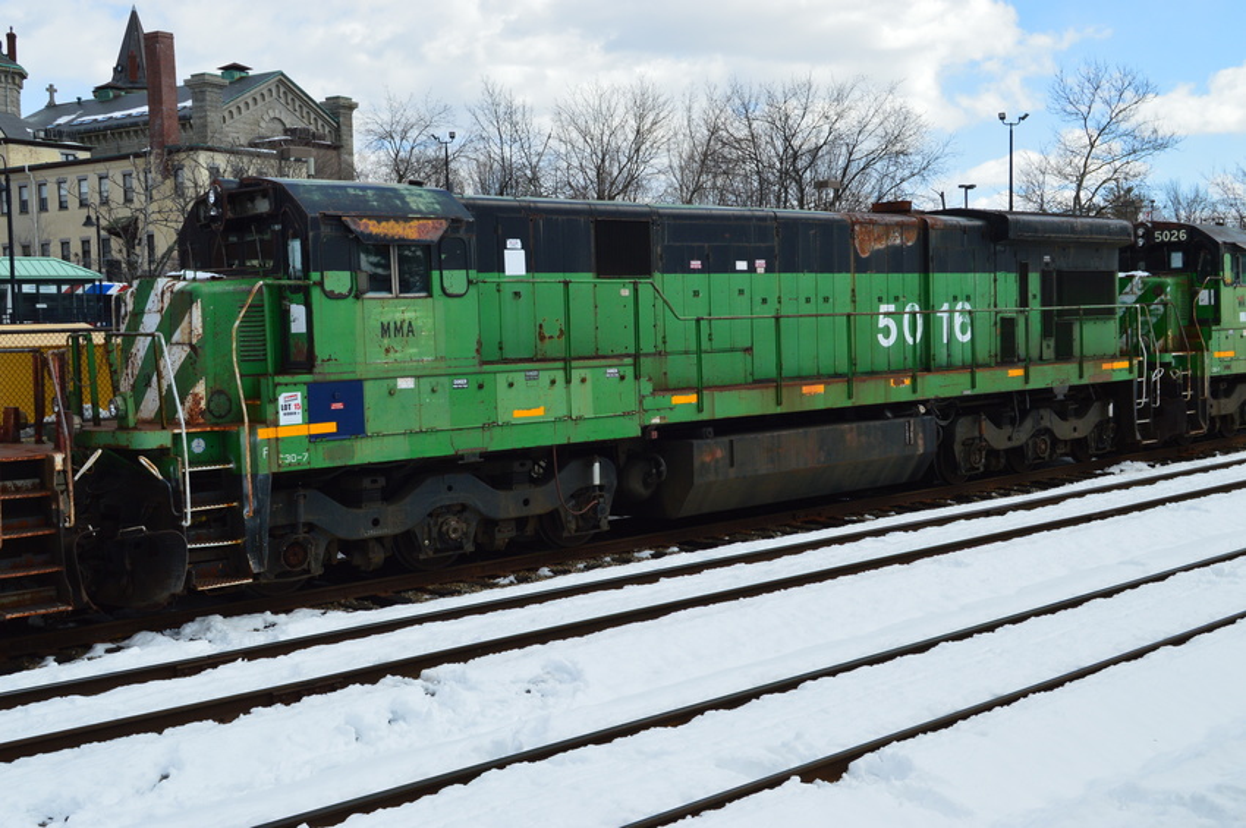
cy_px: 414
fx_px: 1349
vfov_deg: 34.1
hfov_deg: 49.6
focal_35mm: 39
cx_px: 623
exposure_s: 1/500
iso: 400
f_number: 11
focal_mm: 26
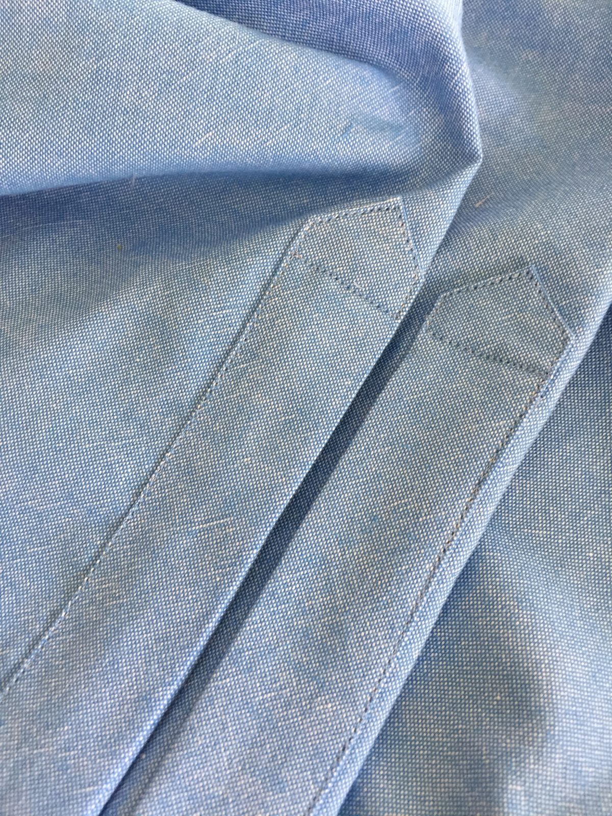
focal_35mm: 29
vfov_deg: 61.7
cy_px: 408
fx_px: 684
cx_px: 306
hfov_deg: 48.2
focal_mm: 4.15
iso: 100
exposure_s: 1/30
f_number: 2.2
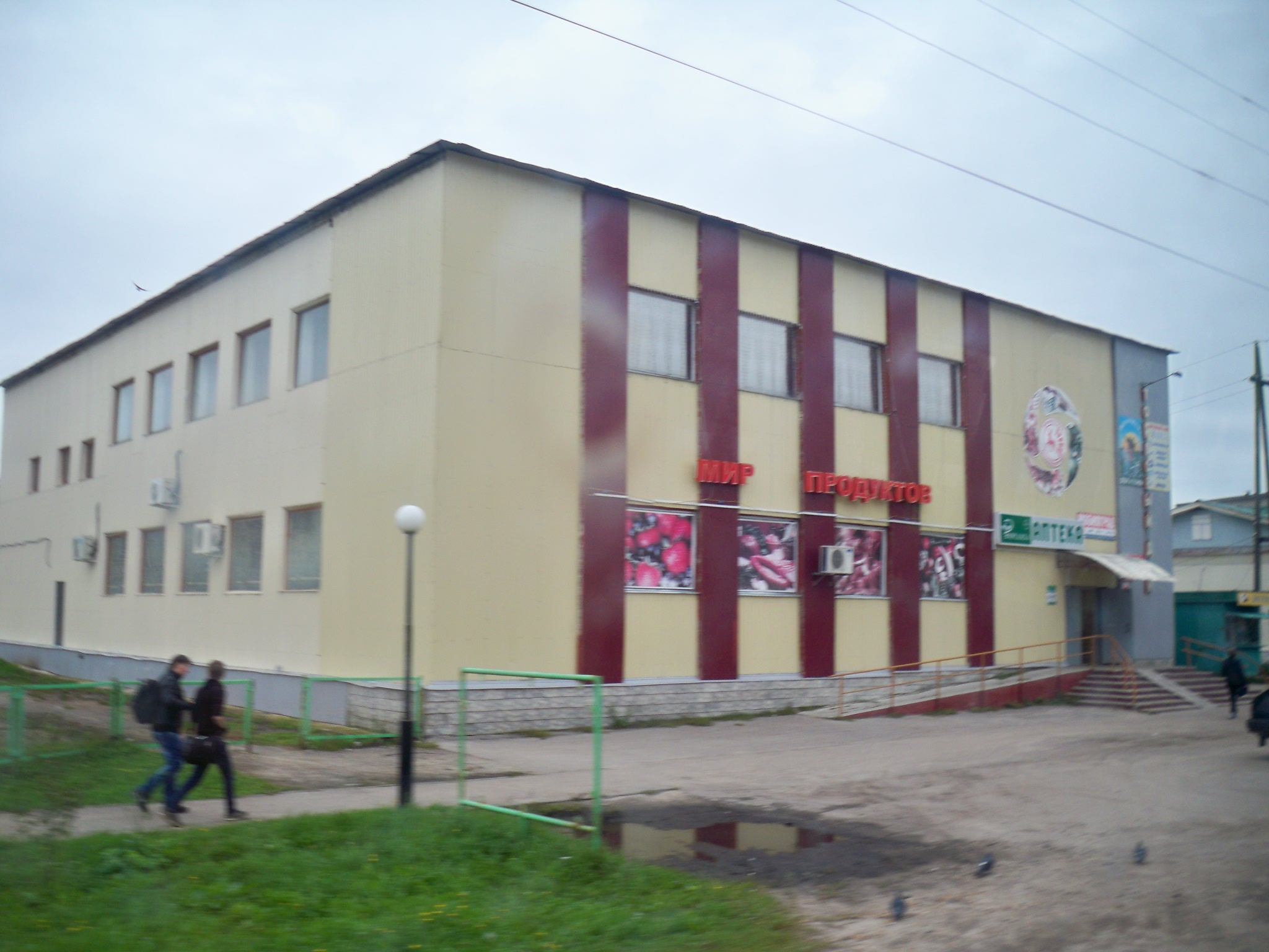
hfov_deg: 52.6
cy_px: 476
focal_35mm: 35
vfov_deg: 40.7
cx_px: 634
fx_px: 1283
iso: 64
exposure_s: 1/160
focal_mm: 6.3
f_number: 3.1
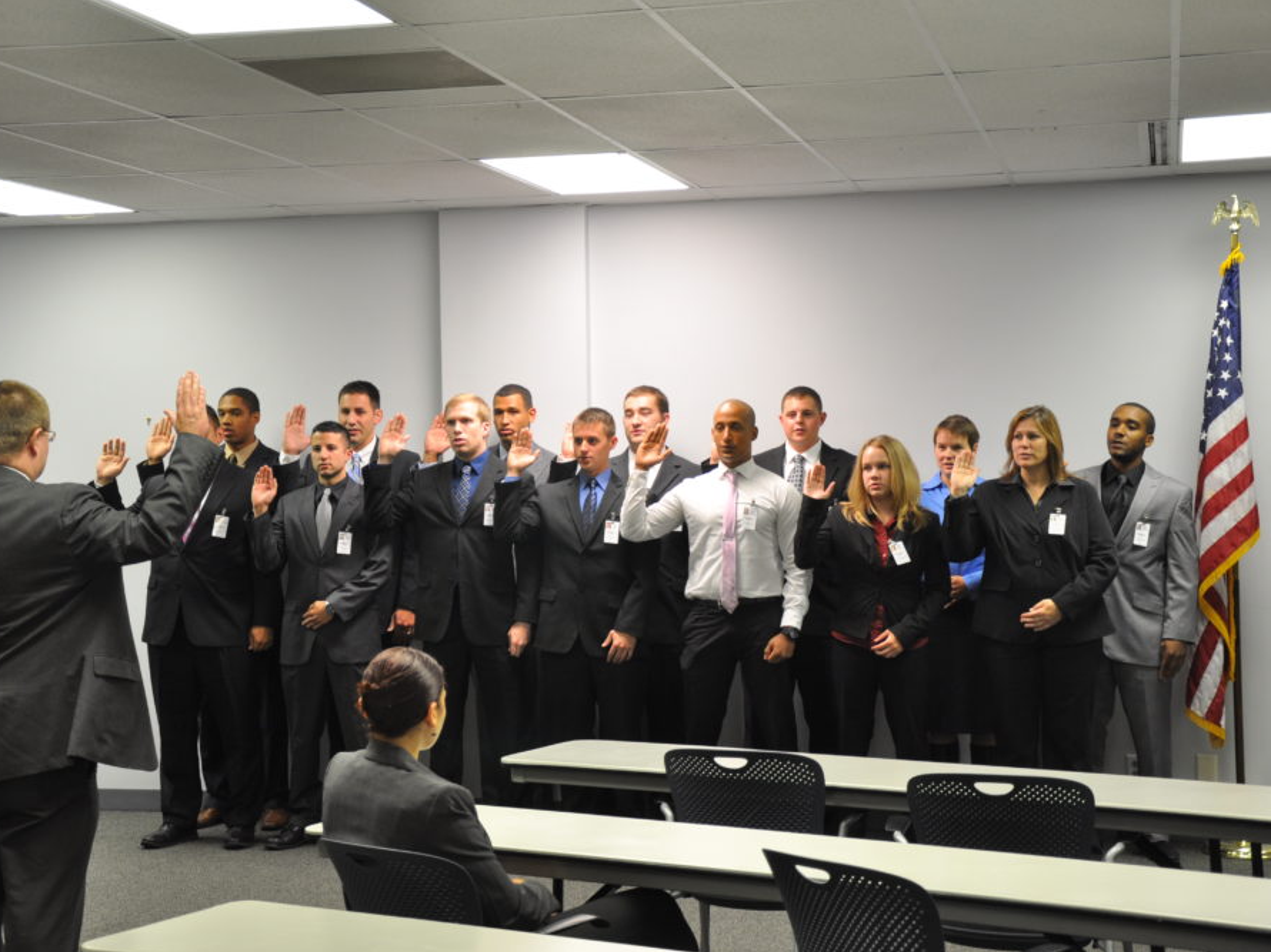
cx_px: 574
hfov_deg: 30.7
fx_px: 2313
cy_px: 471
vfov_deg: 23.3
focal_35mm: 63
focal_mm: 38
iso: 400
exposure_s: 1/20
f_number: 4.5
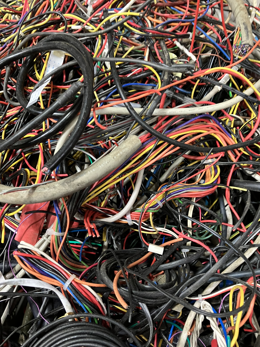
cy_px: 174
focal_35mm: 28
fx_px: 280
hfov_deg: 49.7
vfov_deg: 63.4
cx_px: 130
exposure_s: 1/25
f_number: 1.8
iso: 400
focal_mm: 3.99
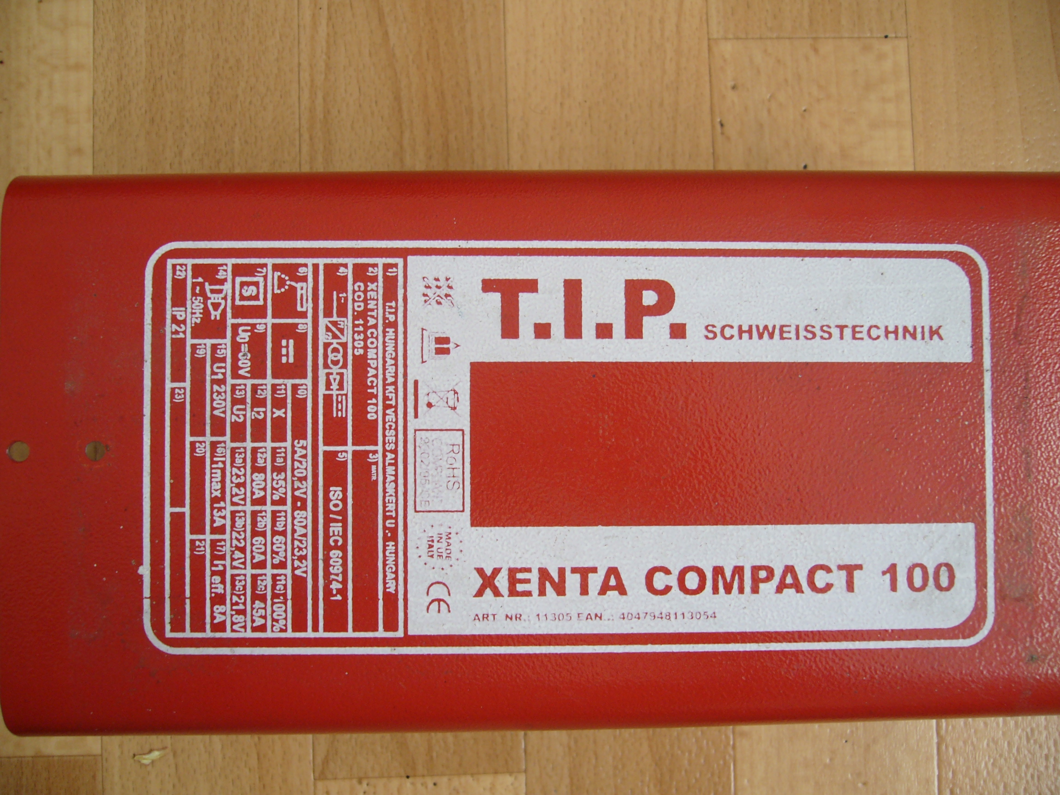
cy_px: 398
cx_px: 530
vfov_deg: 40.7
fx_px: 1072
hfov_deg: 52.6
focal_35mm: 35
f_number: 2.8
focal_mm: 5.8
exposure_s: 1/50
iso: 100
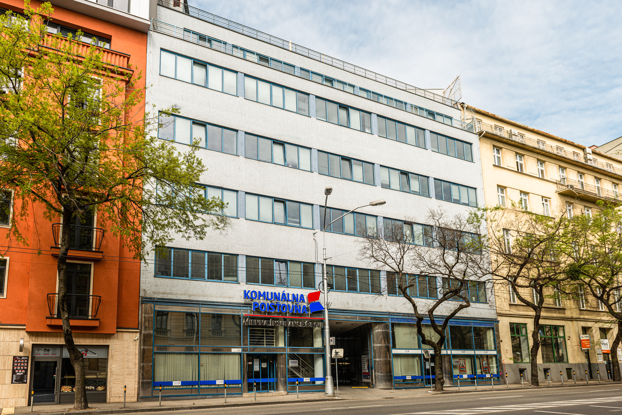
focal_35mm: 24
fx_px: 415
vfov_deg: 53.2
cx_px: 311
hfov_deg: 73.7
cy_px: 208
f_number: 7.1
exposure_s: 1/250
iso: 100
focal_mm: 24
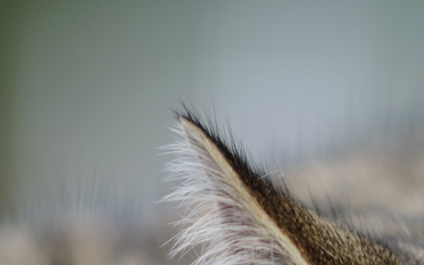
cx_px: 499
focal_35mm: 884
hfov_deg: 2.4
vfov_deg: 1.5
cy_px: 503
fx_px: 10213
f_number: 4
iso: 160
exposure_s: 1/250
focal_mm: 200
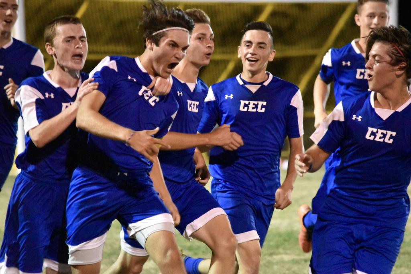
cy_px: 137
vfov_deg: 4.2
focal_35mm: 330
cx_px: 206
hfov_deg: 6.2
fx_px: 3768
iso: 16000
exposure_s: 1/400
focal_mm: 220
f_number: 5.3
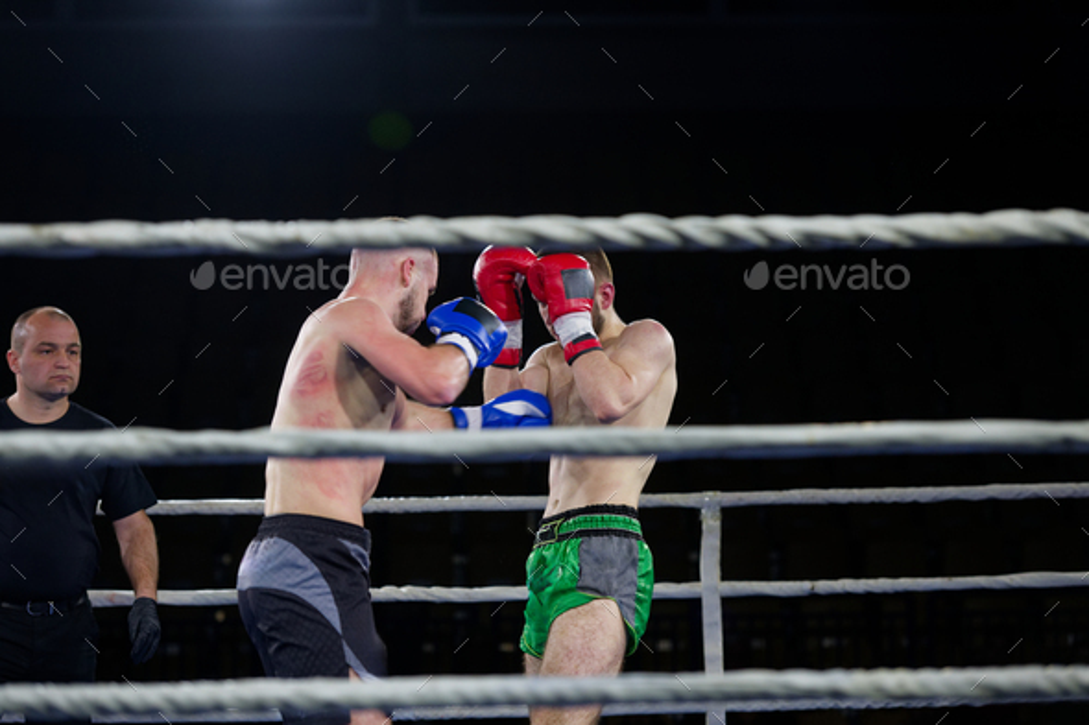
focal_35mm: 122
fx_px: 3689
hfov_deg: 16.8
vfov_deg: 11.2
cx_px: 544
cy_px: 362
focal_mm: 122
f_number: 3.5
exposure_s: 1/400
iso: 640
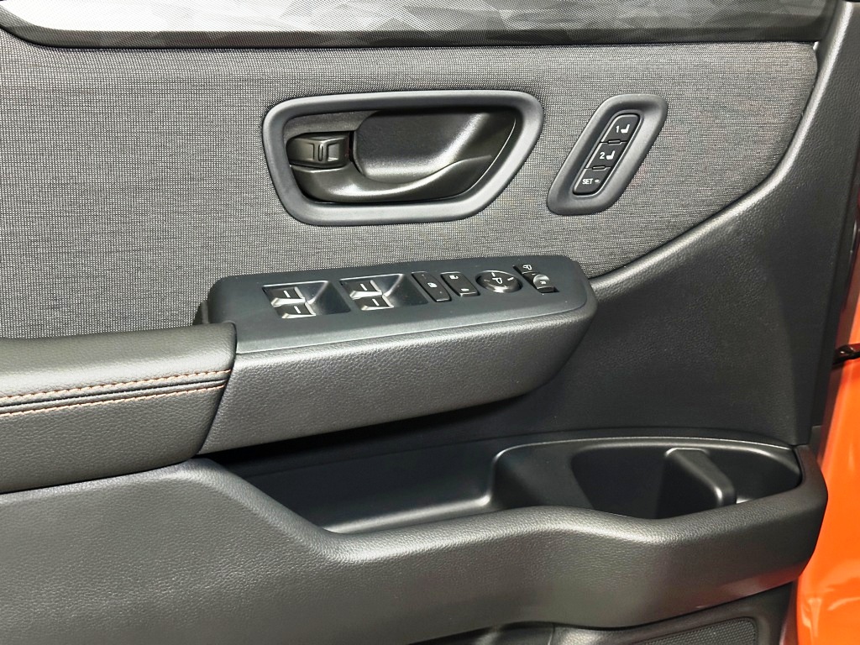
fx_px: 1193
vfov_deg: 30.3
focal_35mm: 48
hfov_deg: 39.7
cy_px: 322
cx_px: 430
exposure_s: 1/24
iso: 640
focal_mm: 6.86
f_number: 1.78
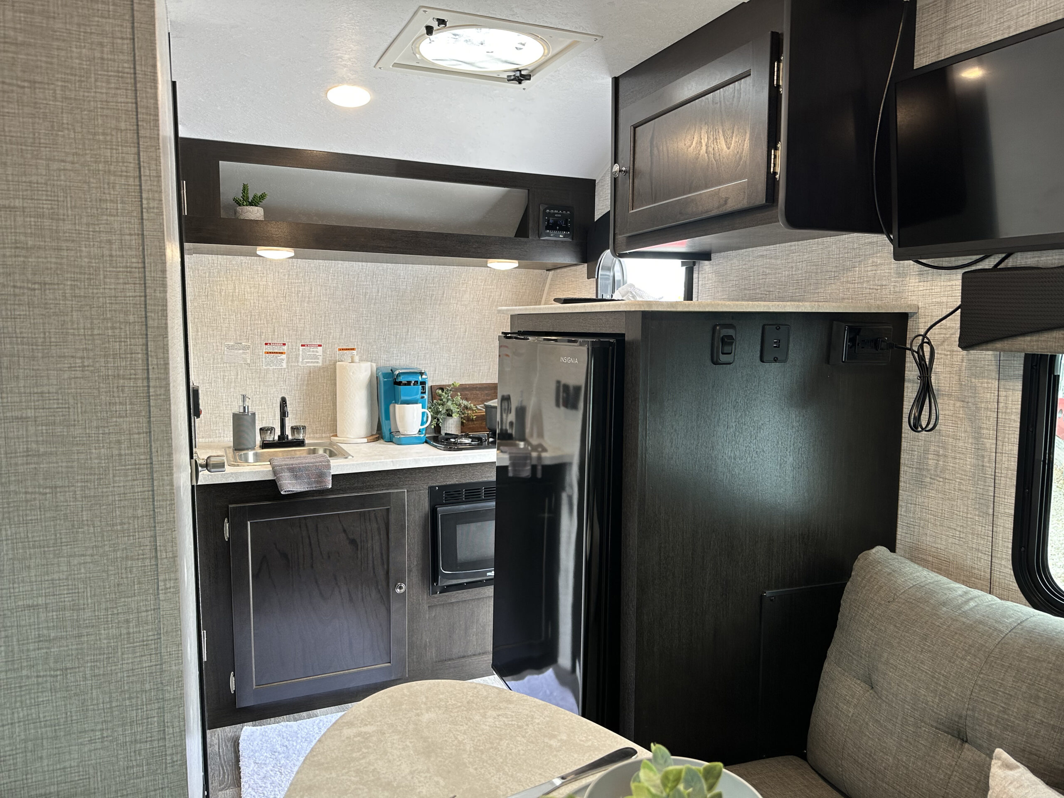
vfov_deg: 56.8
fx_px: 738
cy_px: 399
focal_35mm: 24
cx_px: 532
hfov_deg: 71.6
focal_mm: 6.86
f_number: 1.78
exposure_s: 1/121
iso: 125
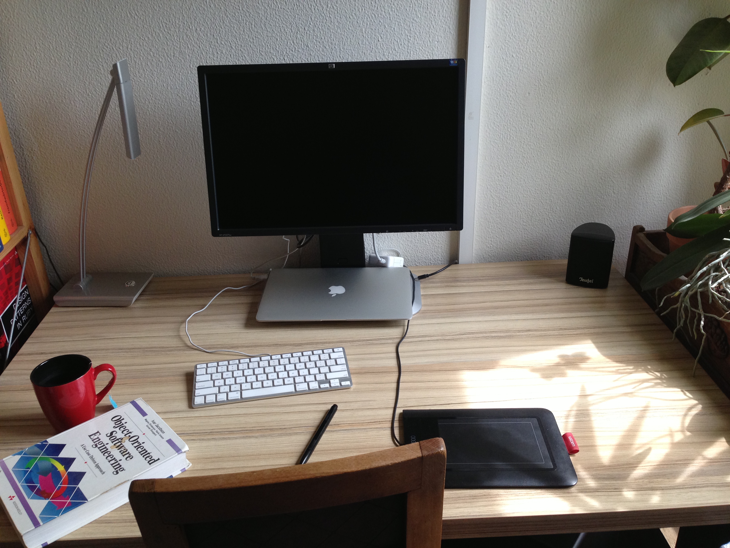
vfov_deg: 42.9
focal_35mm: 33
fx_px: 696
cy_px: 274
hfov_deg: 55.4
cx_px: 365
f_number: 2.4
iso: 100
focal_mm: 4.13
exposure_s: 1/120
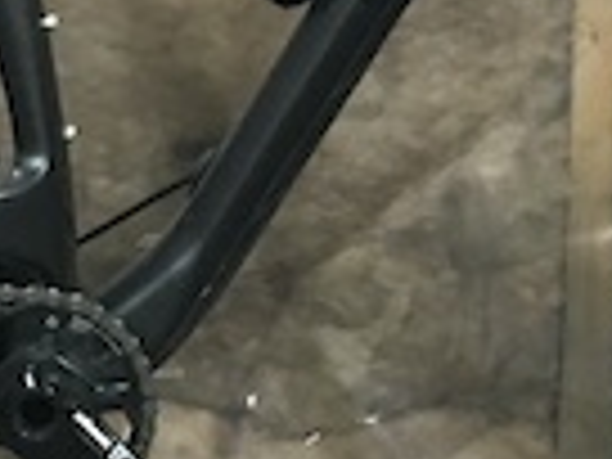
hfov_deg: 11.6
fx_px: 3023
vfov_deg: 8.6
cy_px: -81
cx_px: 315
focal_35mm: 171
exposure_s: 1/15
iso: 200
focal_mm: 4.15
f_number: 2.2
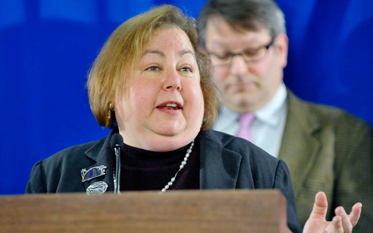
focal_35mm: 232
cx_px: 178
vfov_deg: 5.7
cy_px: 128
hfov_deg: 9.0
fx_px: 2359
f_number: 4
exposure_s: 1/200
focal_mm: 200
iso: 2000
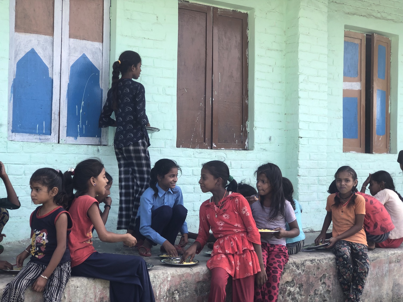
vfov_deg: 25.7
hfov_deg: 33.8
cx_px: 202
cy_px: 151
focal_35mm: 57
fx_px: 664
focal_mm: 6.6
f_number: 2.8
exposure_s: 1/158
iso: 20
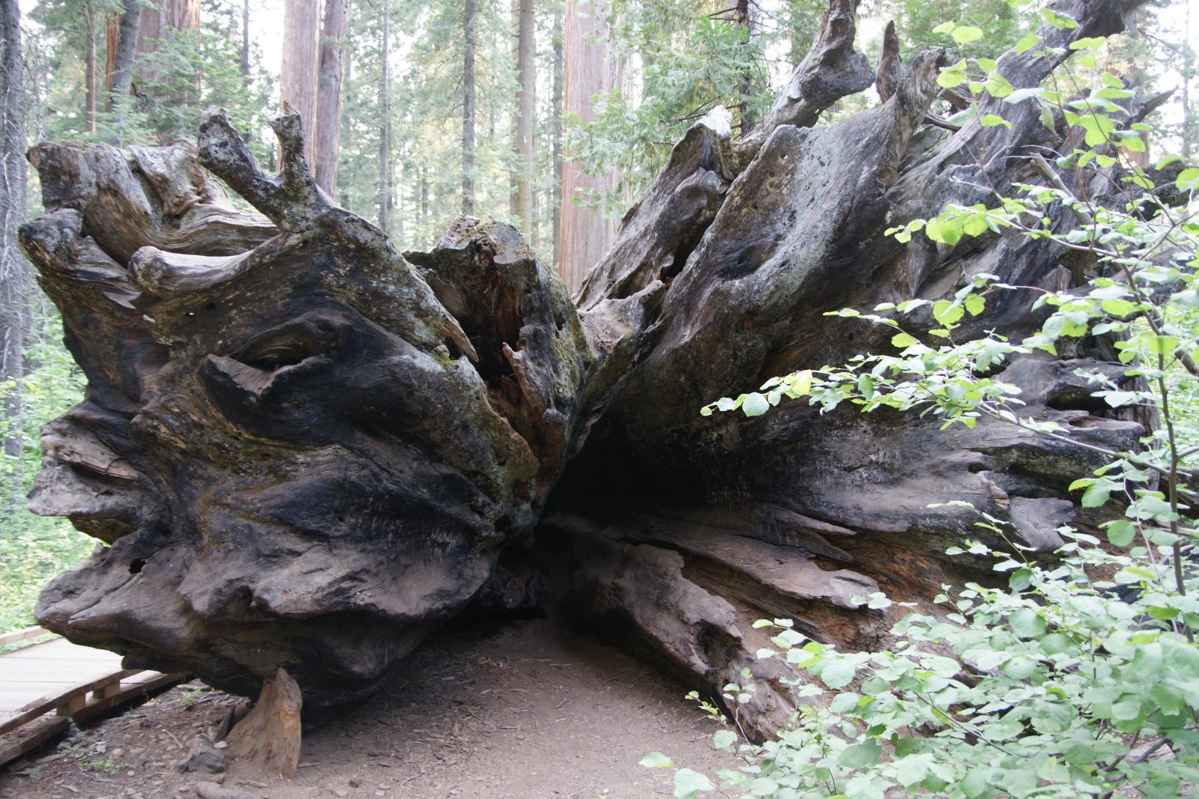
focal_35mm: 27
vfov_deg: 47.9
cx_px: 600
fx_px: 899
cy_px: 400
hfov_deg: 67.4
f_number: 3.5
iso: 400
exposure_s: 1/30
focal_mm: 18
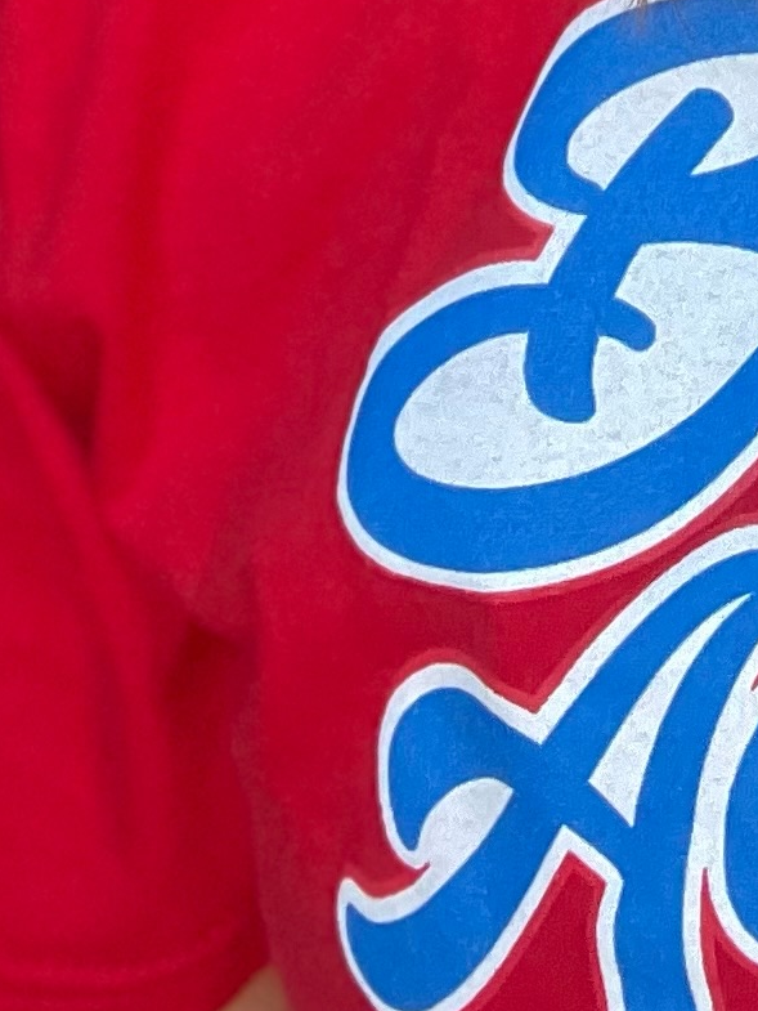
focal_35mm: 118
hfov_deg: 11.8
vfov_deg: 14.4
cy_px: -893
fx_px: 3444
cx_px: 1235
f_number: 2.2
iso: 100
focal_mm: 2.71
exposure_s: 1/60
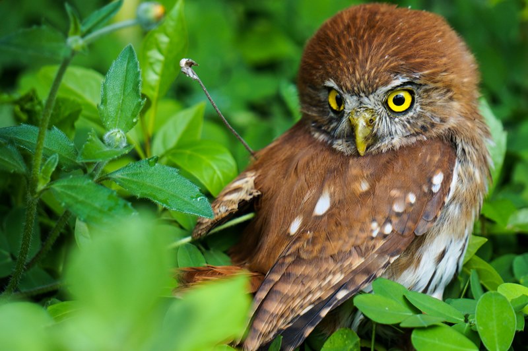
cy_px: 176
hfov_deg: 9.7
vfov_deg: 6.4
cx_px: 264
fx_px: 3121
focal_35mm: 213
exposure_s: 1/250
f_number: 5.6
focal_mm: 142
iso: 320
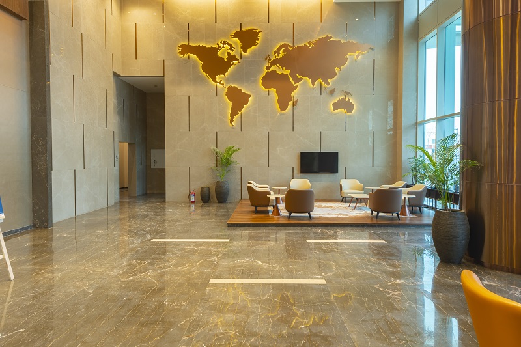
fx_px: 347
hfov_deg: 73.8
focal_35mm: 24
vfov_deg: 53.1
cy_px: 174
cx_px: 260
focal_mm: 24
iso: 200
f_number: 11
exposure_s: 1/2
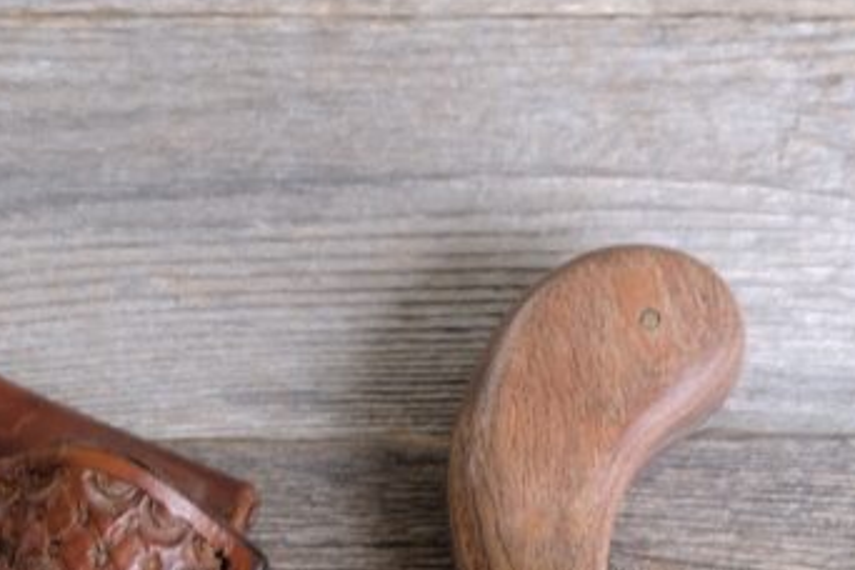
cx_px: 300
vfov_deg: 16.0
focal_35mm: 79
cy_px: 821
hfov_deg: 25.6
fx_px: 1876
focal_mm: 18
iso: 200
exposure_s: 1/17
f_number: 4
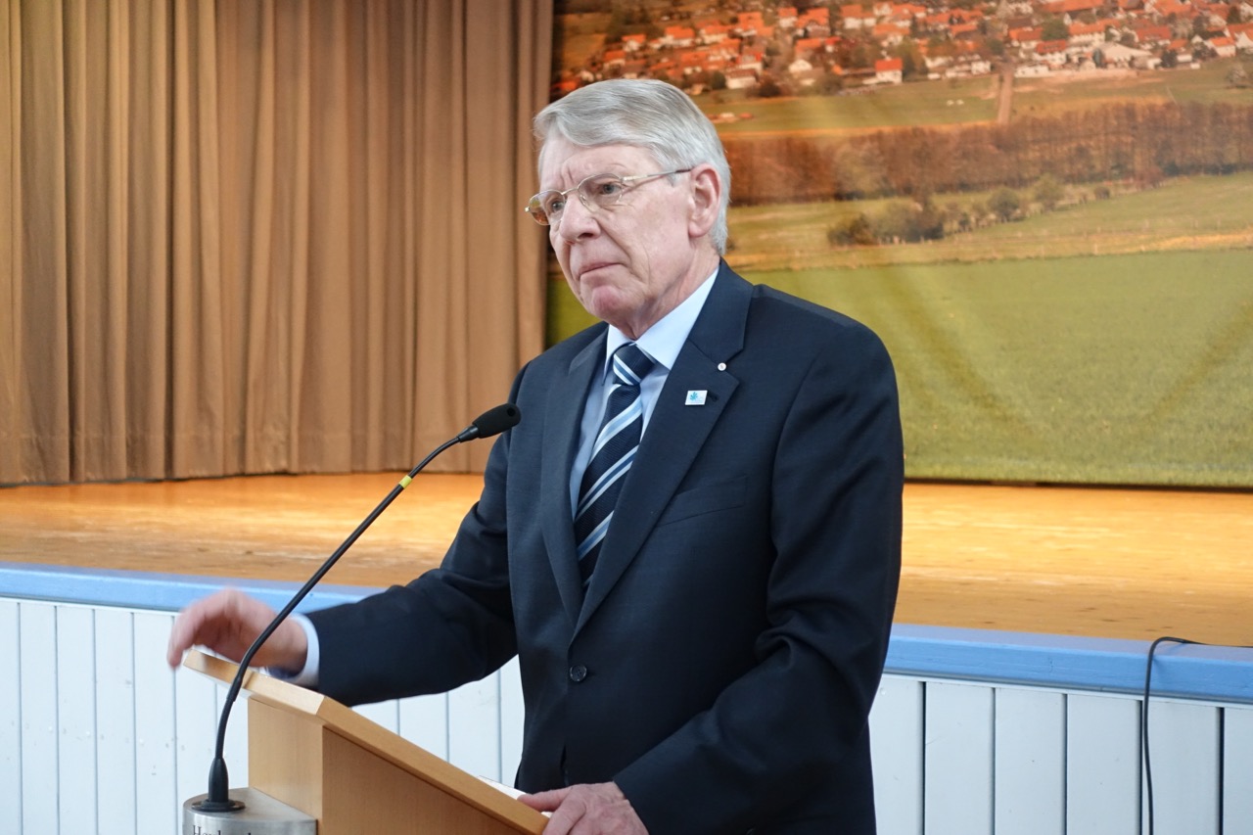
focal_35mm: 70
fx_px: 2436
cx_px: 626
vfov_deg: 19.5
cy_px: 418
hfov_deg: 28.8
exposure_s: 1/80
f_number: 2.8
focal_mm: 25.7
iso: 1250
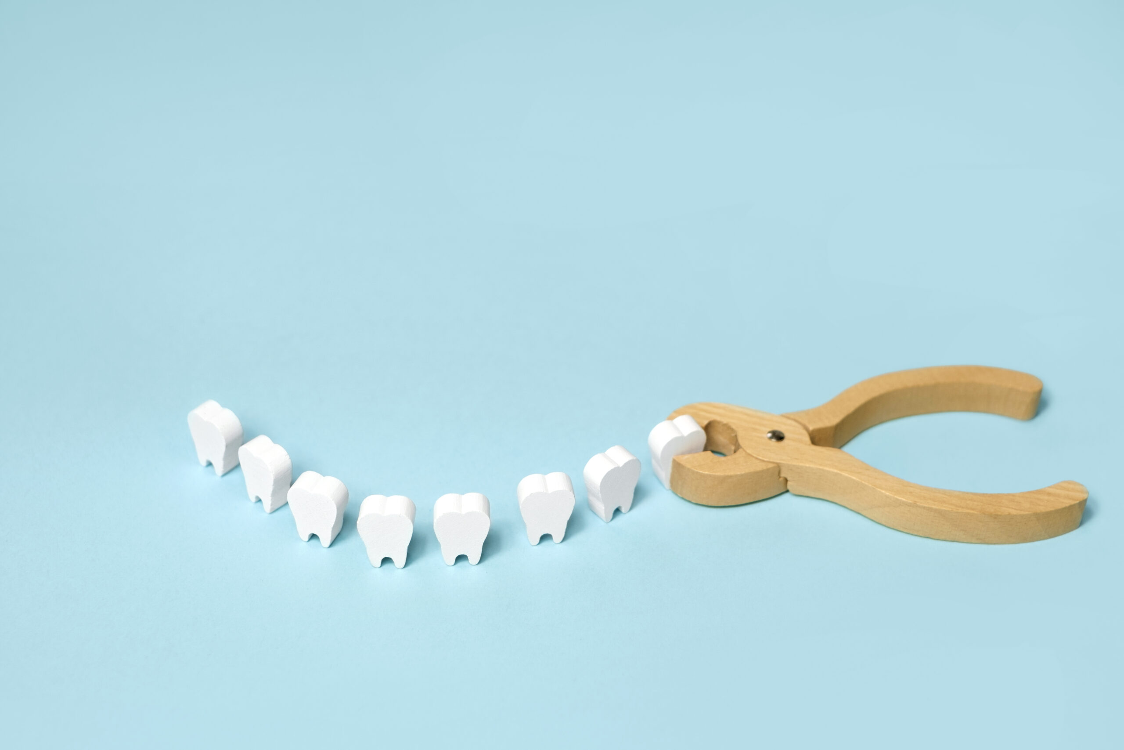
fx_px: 1655
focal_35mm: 53
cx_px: 562
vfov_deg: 25.5
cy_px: 375
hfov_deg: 37.5
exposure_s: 1/250
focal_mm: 35
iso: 320
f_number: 3.2
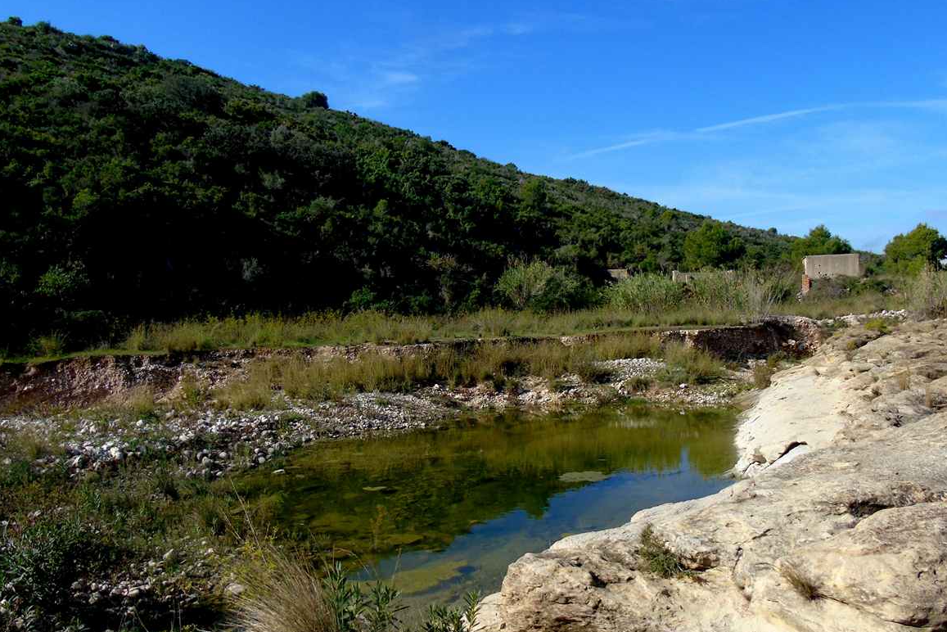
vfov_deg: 48.0
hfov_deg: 67.4
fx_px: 710
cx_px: 474
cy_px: 314
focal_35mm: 27
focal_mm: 4.4
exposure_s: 1/800
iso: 80
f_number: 3.4
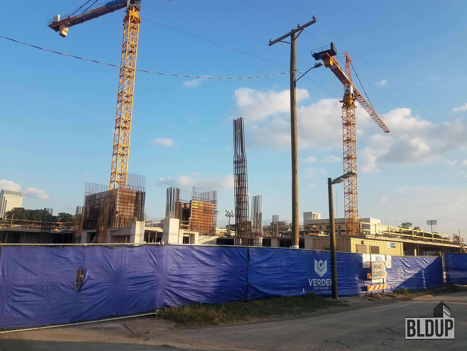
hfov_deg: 67.3
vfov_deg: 53.1
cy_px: 176
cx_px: 234
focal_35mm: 26
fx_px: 351
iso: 40
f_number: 1.7
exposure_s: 1/1244
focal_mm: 4.2
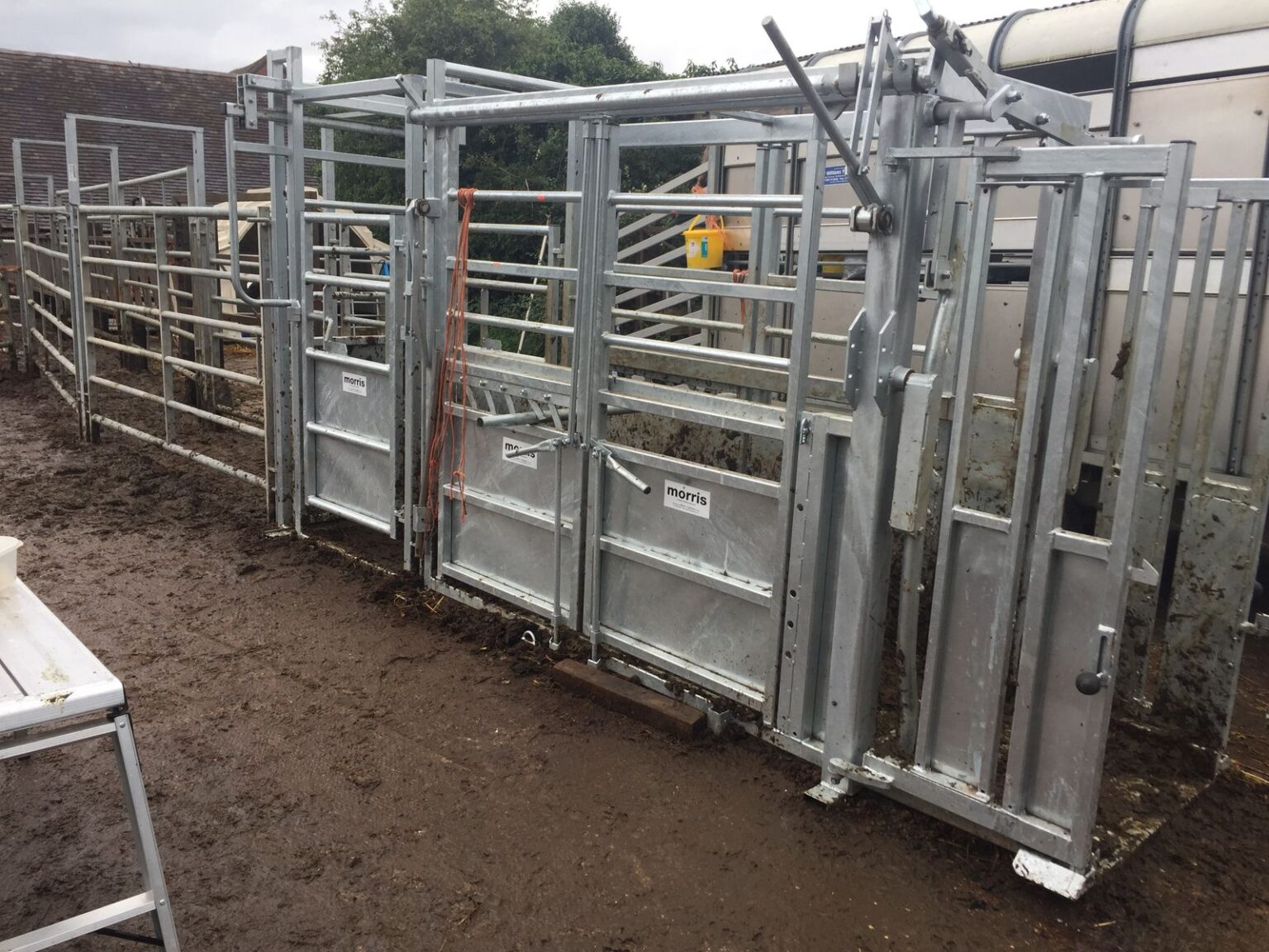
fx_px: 1063
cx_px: 634
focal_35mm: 29
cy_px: 476
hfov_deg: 61.7
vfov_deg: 48.2
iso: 32
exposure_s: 1/286
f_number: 2.2
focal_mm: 4.15
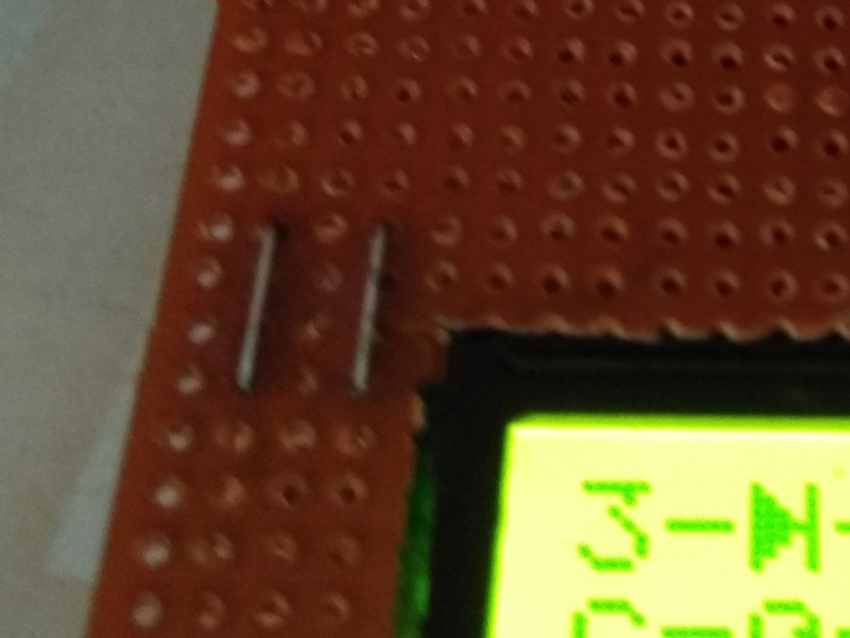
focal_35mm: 69
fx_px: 1695
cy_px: -20
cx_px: 882
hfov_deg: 26.4
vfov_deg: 20.5
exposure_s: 1/17
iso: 640
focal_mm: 3.57
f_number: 2
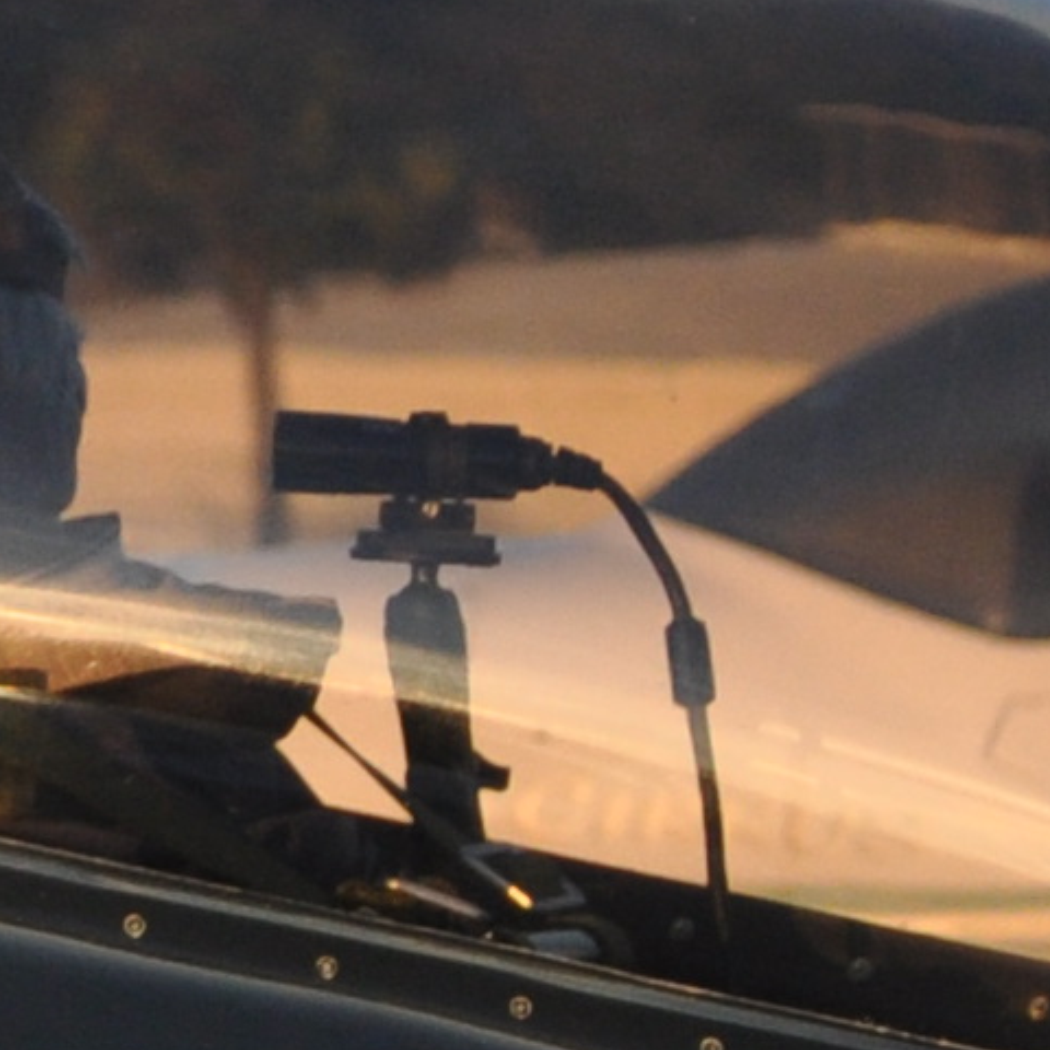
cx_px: -2855
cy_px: 1796
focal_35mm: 626
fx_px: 21476
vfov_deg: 2.8
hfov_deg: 2.7
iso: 400
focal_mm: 55
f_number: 5
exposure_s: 1/1250
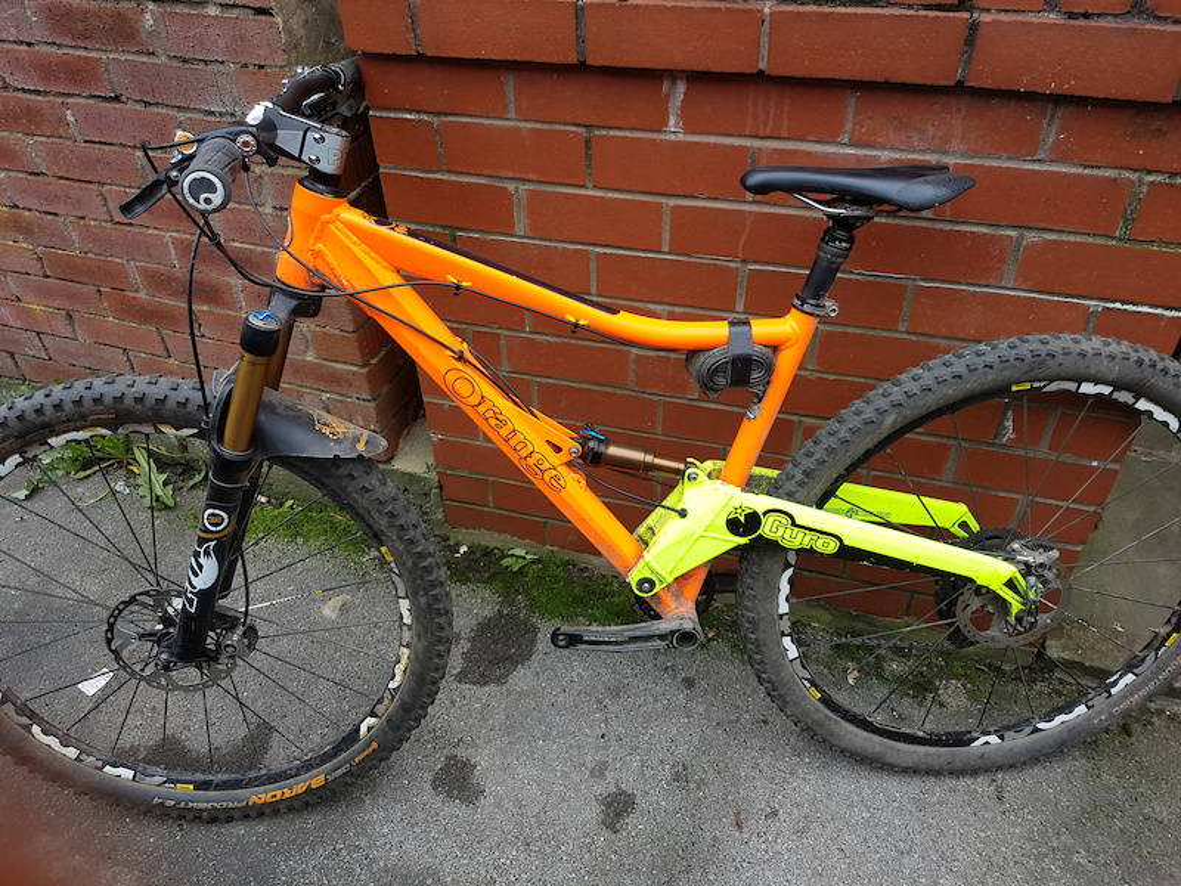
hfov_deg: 67.3
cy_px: 443
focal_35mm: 26
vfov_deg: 53.1
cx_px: 590
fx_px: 887
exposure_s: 1/319
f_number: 1.7
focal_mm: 4.2
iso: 50
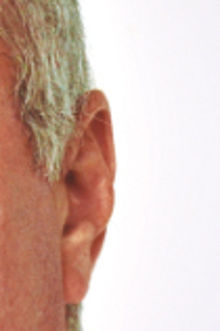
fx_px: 3105
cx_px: -149
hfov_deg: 4.0
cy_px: 241
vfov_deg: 6.1
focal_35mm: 338
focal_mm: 66
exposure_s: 1/320
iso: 1000
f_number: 5.6
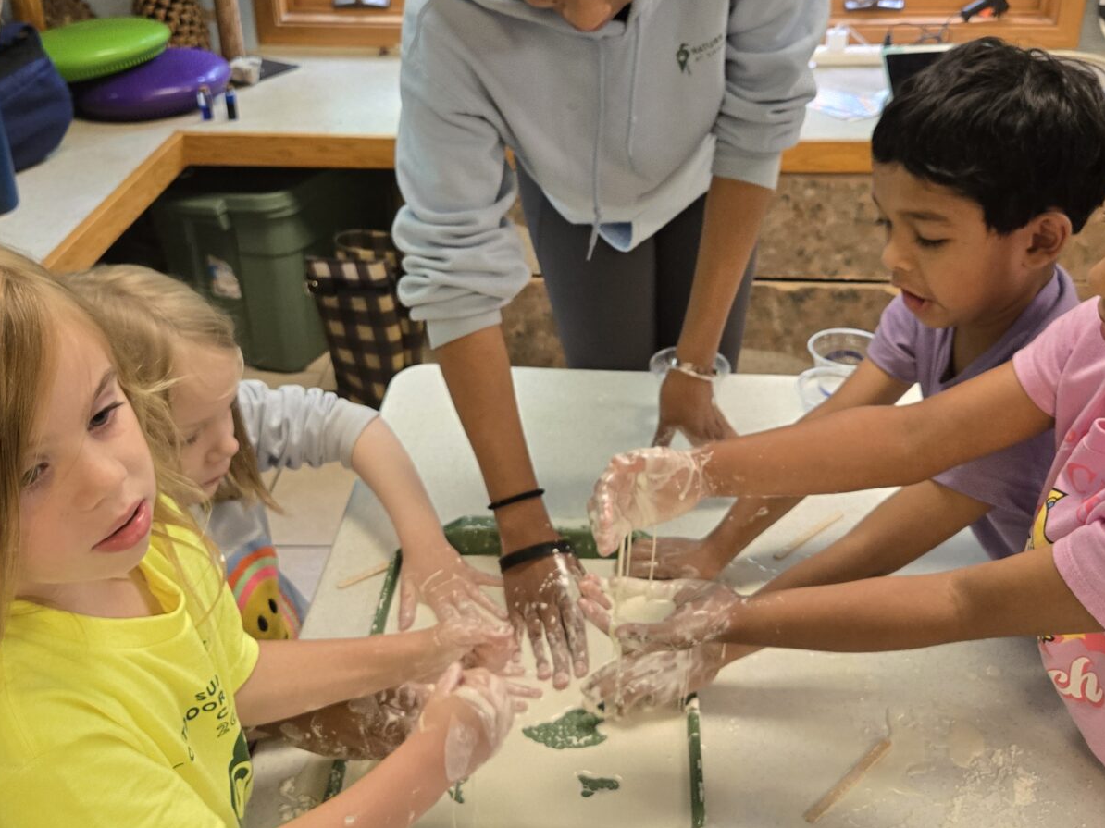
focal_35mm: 37
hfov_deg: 50.1
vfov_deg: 38.5
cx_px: 583
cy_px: 343
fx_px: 1181
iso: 400
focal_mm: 5.4
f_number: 1.8
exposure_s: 1/120
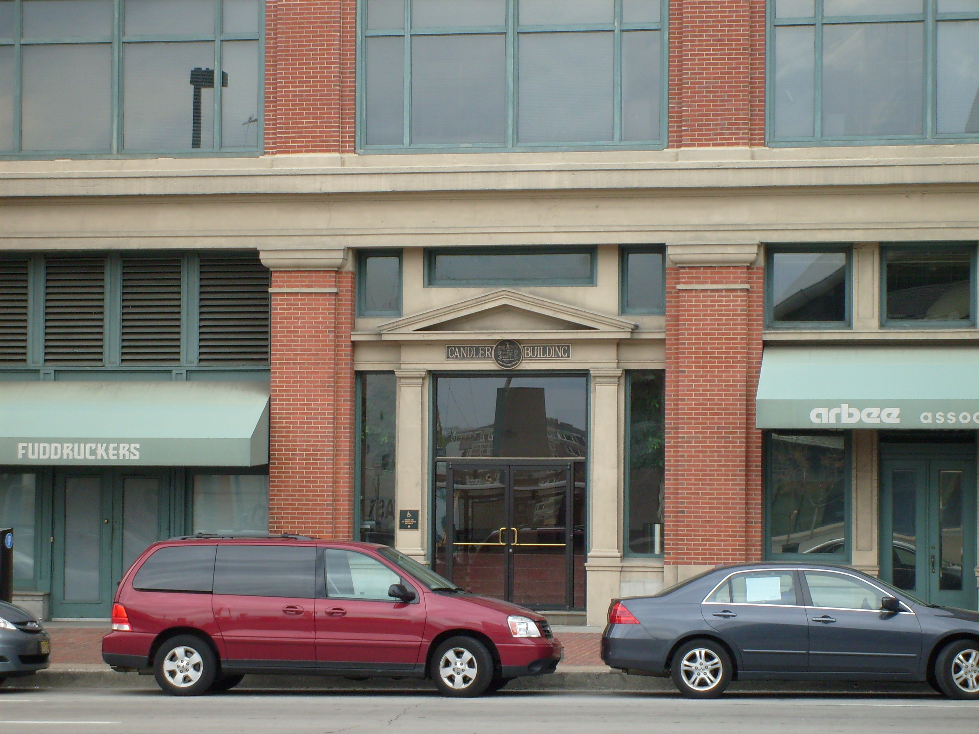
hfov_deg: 18.5
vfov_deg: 14.0
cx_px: 490
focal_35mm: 106
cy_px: 367
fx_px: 2998
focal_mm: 17.4
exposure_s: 1/125
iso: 80
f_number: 4.9
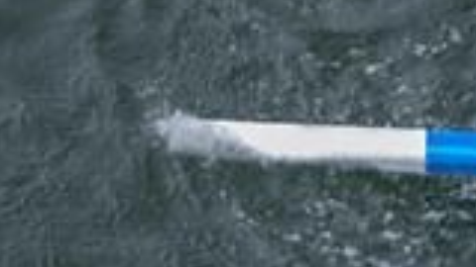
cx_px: 1068
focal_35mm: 945
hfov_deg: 2.3
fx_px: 11927
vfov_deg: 1.3
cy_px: 721
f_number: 3.2
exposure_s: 1/640
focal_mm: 80
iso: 400
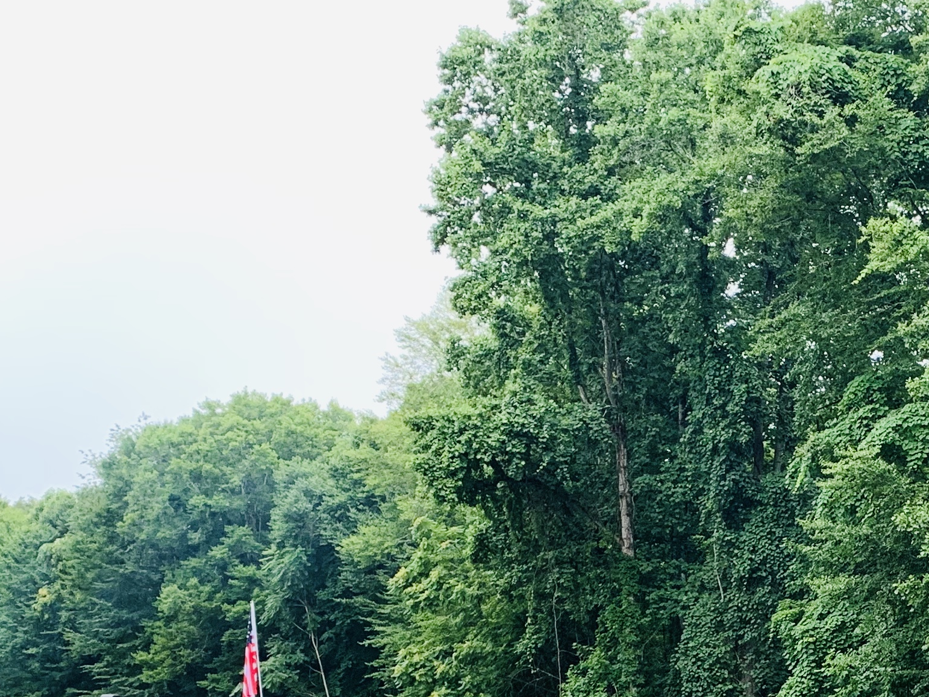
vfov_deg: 20.5
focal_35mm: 68
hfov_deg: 27.4
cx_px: 854
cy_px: 787
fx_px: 1825
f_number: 1.8
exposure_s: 1/82
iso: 100
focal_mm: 4.25
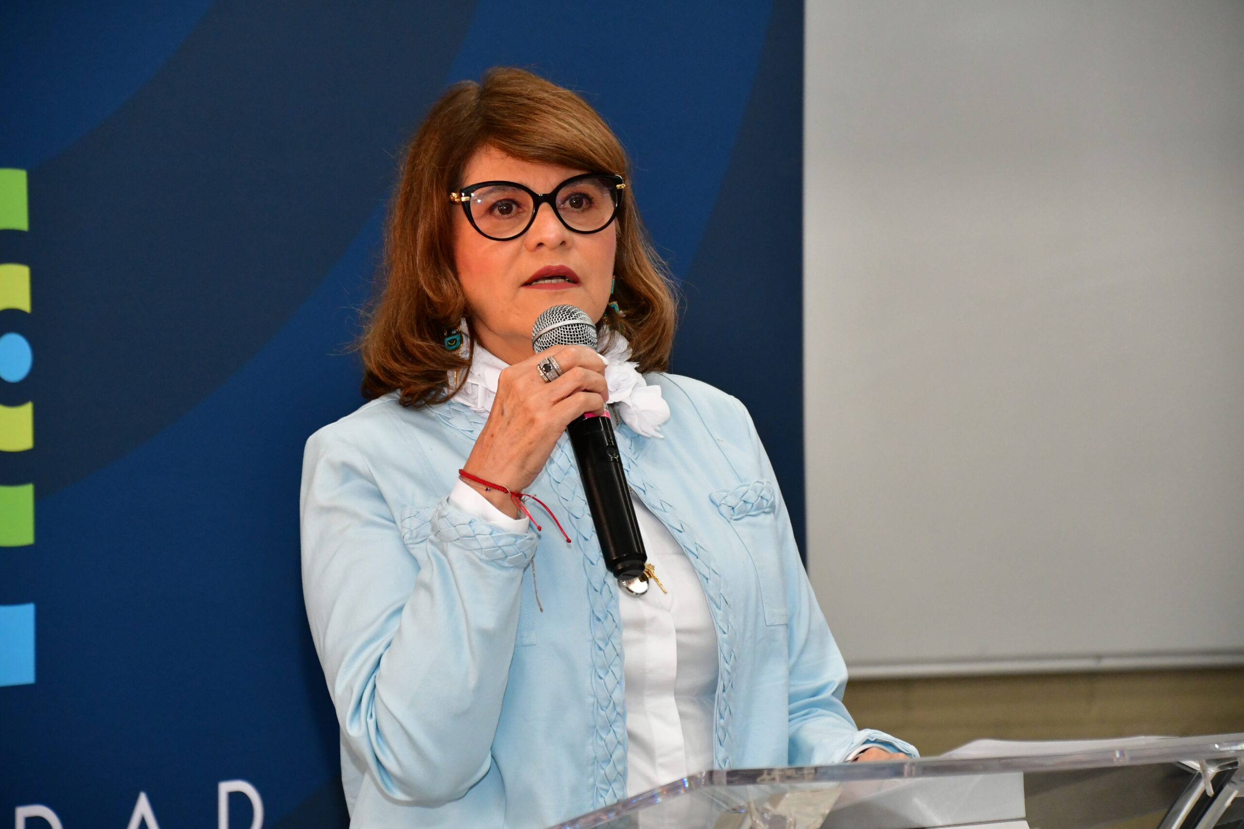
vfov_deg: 8.7
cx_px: 622
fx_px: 5425
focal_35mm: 157
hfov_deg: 13.1
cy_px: 414
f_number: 6.3
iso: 2500
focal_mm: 105
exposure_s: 1/250
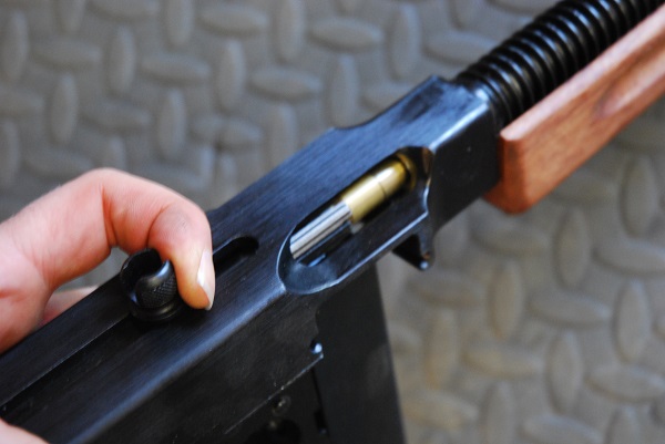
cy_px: 222
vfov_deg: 16.6
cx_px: 332
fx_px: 1525
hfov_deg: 24.6
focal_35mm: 82
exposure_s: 1/30
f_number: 4.5
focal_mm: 55
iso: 1100
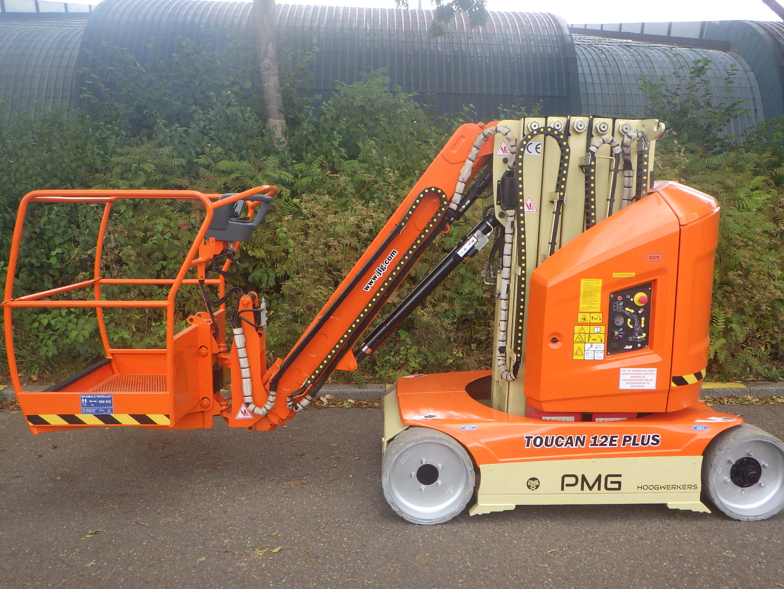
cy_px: 303
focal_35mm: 30
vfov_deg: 46.8
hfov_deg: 59.9
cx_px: 408
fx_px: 680
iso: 125
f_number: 3.5
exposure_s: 1/160
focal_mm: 5
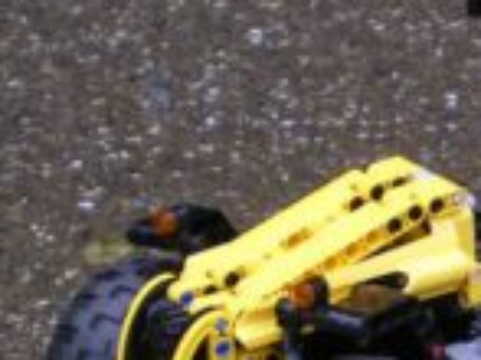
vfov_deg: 10.4
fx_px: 1958
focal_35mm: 141
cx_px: 447
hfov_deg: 13.9
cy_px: 332
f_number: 3.1
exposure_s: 1/60
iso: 64
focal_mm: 6.3
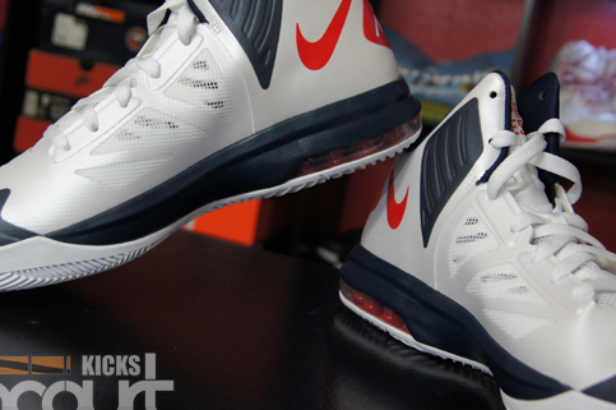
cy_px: 182
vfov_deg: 25.0
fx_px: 923
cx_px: 296
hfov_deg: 36.9
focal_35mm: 54
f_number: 4.5
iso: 800
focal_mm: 30
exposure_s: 1/50
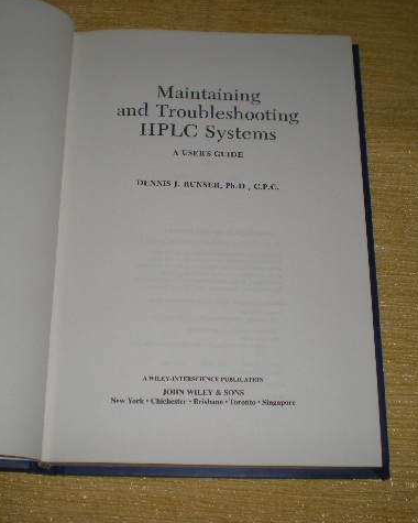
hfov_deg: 30.2
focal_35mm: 50
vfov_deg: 37.3
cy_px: 260
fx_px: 773
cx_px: 183
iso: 64
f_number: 3.1
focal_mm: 6.3
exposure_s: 1/60
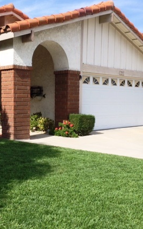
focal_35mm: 46
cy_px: 119
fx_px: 287
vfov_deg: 43.5
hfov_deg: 27.7
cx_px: 41
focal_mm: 4.15
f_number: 2.2
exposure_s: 1/1953
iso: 32
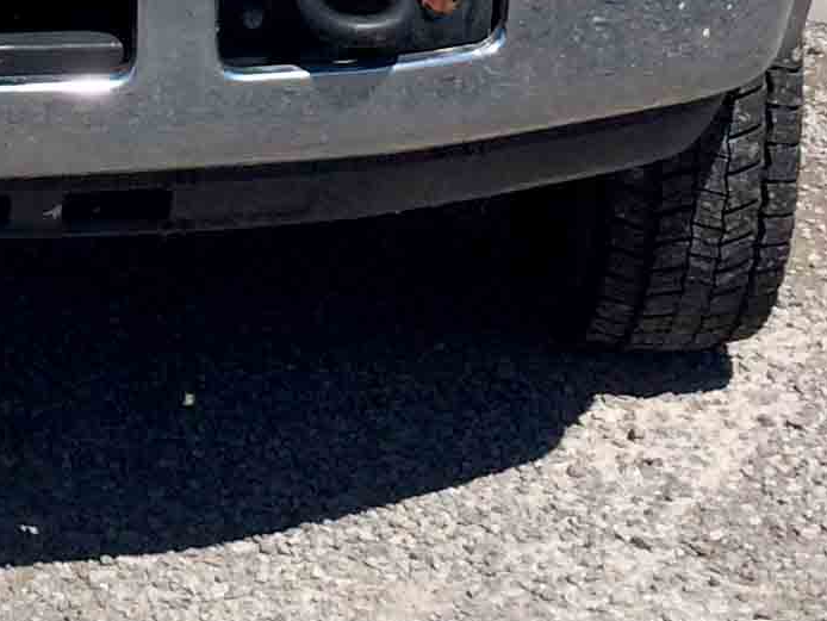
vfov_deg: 9.7
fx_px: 3370
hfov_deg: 13.7
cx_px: -100
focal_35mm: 141
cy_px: -667
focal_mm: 4.12
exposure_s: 1/2415
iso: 40
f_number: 2.2
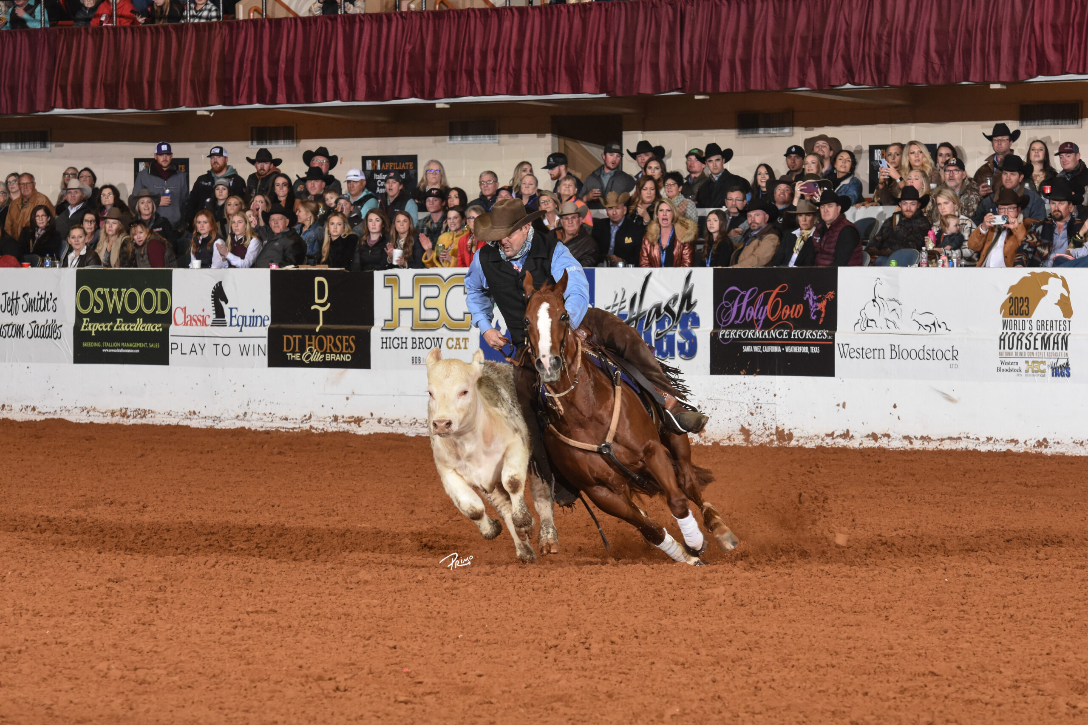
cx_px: 544
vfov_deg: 7.0
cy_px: 362
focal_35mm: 195
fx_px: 5893
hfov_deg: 10.5
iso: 1250
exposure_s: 1/250
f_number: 5.6
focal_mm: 130
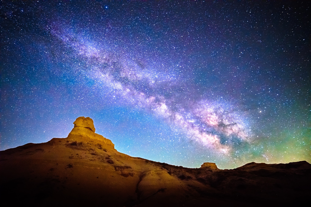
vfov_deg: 77.4
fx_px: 130
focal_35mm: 15
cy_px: 104
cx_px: 156
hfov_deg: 100.4
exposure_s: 30
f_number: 2.8
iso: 6400
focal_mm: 15
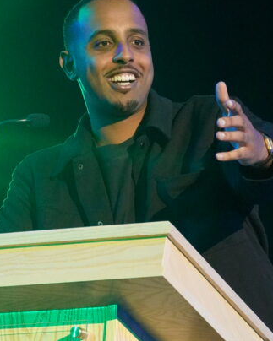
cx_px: 55
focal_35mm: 246
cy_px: 301
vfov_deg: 7.8
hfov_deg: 6.3
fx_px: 2487
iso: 5000
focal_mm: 69
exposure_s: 1/160
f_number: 5.6
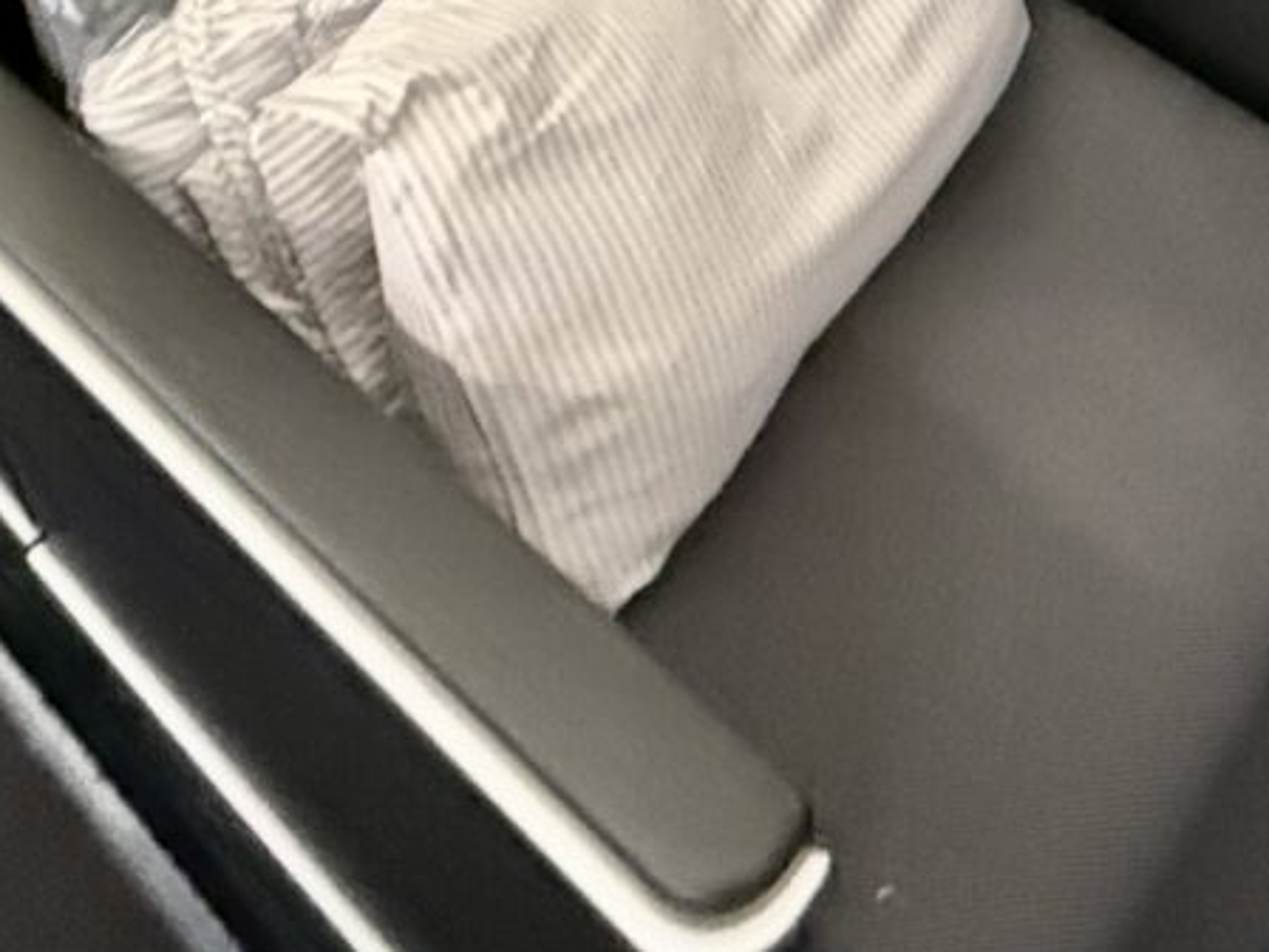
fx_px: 1760
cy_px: -371
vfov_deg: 25.0
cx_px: 926
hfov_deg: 38.8
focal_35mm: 48
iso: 1250
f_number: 2.2
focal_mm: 2.22
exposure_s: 1/52
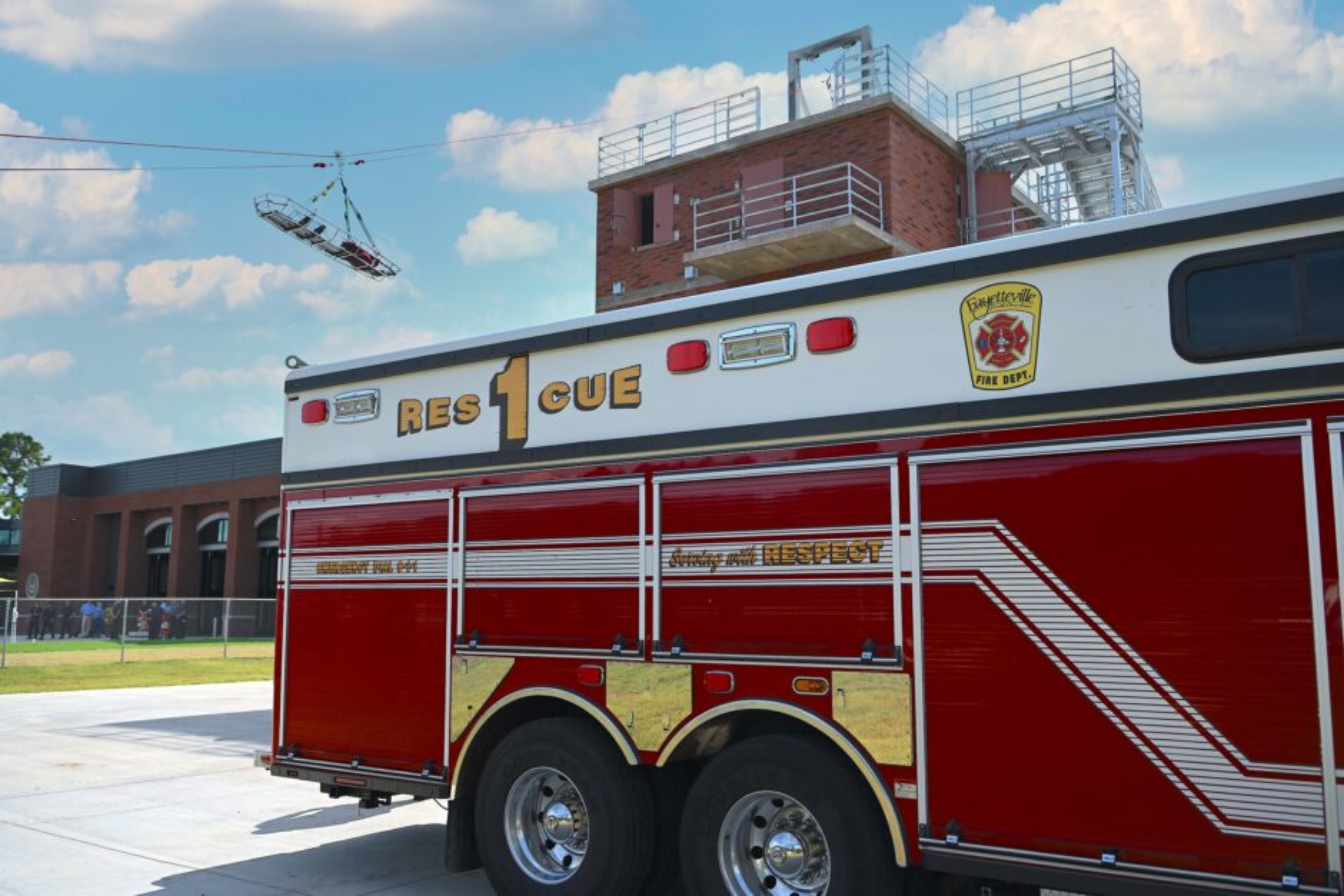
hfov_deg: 58.7
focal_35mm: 32
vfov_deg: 41.1
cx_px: 672
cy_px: 448
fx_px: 1195
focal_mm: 32
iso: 64
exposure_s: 1/640
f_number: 4.5
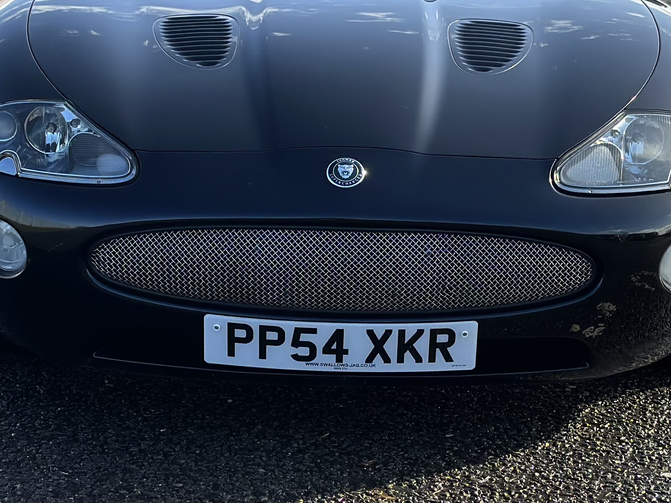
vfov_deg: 14.1
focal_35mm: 105
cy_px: 149
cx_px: 308
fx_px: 2035
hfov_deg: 18.7
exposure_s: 1/2732
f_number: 1.78
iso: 80
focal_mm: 6.86
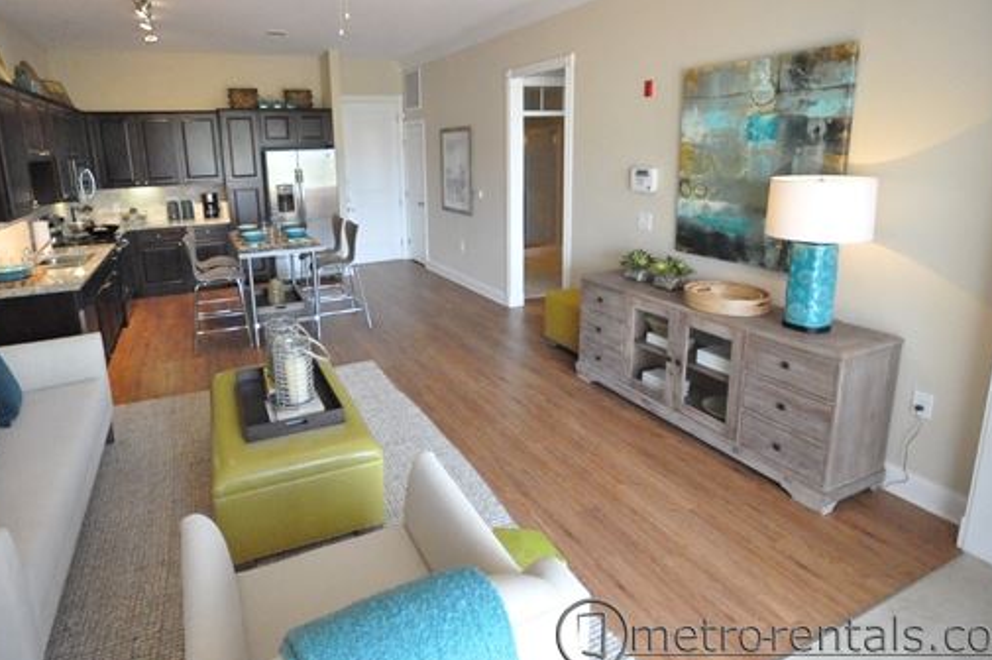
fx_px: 523
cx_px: 414
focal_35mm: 19
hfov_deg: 86.2
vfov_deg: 63.8
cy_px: 258
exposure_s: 1/320
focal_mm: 10
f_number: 4
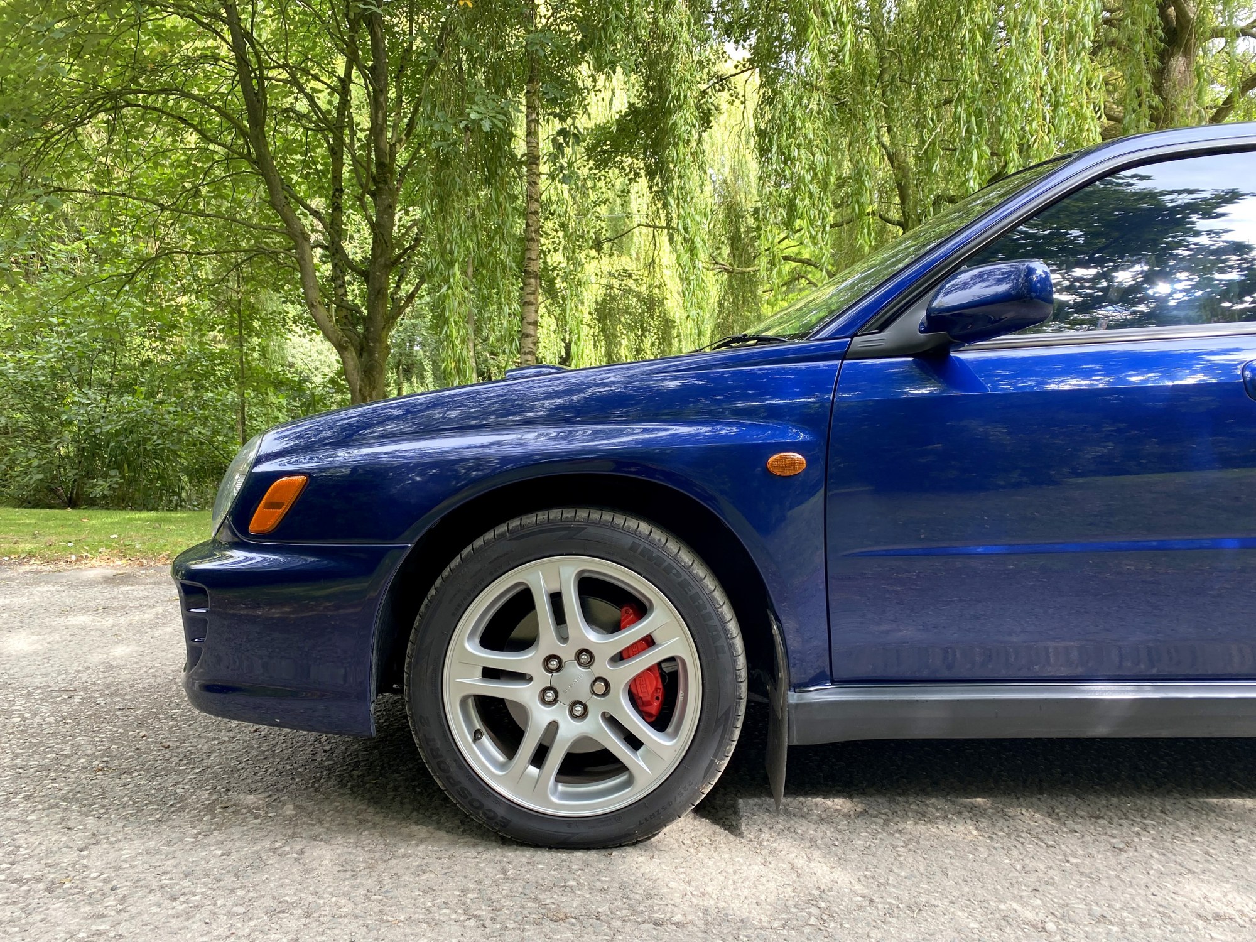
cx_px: 628
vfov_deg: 53.1
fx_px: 943
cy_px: 471
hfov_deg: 67.3
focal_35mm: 26
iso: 32
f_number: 1.8
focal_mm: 4.25
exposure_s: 1/122
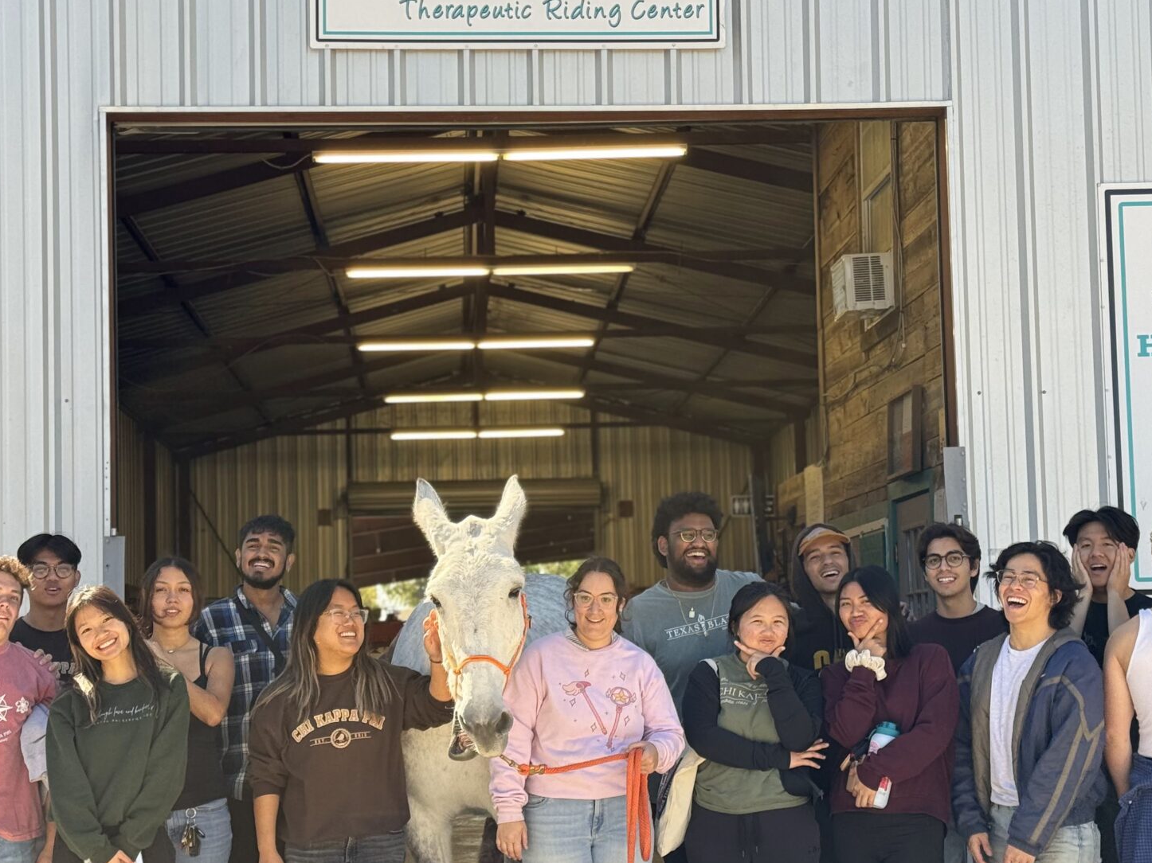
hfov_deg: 28.6
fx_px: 2263
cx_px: 527
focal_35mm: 68
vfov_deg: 21.6
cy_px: 479
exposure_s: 1/159
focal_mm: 6.86
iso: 80
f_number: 1.78
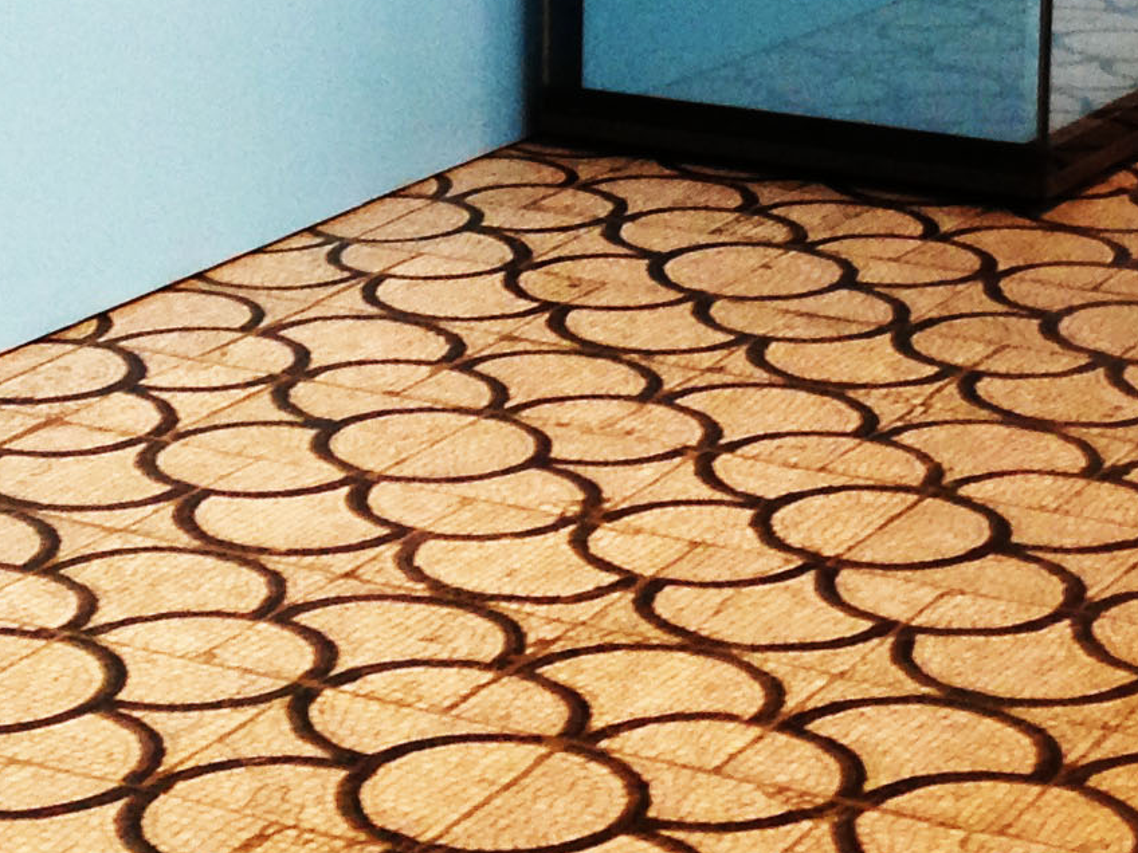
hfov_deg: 15.5
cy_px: -363
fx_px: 4175
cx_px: 564
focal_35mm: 127
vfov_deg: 11.3
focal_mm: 4.13
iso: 100
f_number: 2.4
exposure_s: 1/20
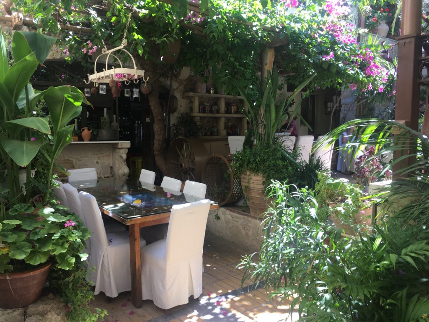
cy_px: 161
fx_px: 359
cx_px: 214
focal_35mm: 29
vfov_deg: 48.2
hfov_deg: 61.7
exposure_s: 1/100
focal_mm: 4.15
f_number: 2.2
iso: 25
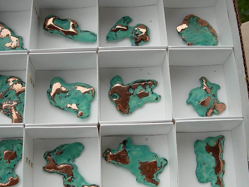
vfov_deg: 37.7
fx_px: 273
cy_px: 94
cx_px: 124
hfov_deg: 49.0
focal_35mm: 38
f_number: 2.9
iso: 50
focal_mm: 6.3
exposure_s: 1/592
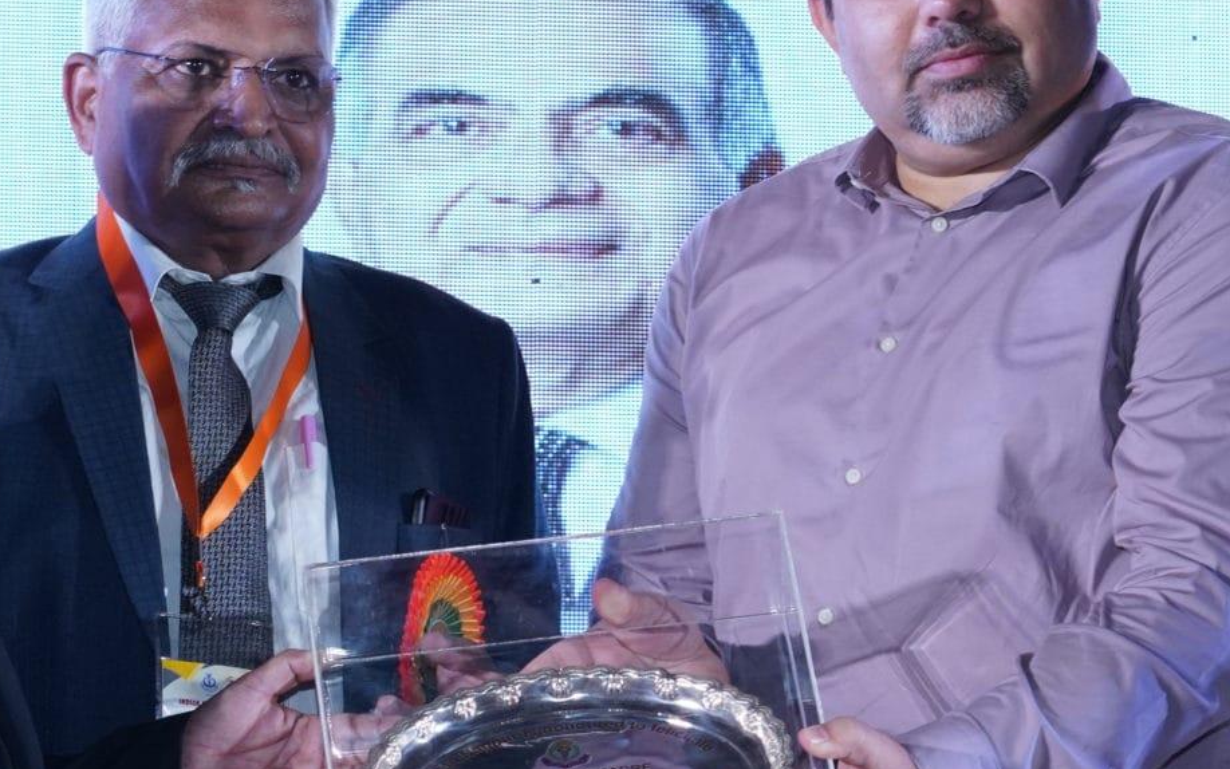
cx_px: 159
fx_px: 7811
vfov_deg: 5.6
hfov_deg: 9.0
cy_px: 730
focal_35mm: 233
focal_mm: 82
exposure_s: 1/100
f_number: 7.1
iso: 1000
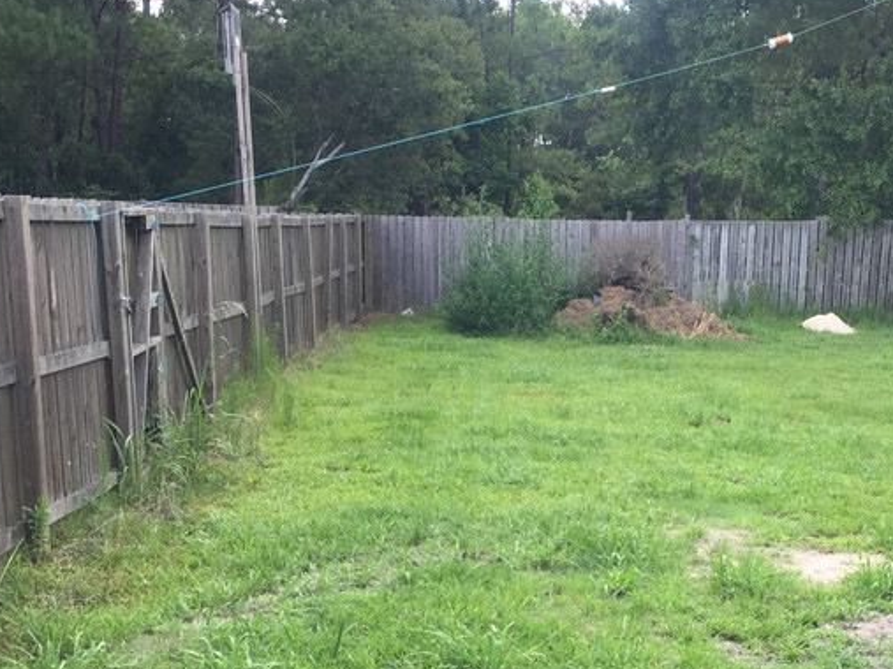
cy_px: 623
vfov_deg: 23.3
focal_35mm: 61
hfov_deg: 31.4
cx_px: 603
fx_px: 1573
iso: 32
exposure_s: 1/198
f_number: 2.2
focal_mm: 4.15
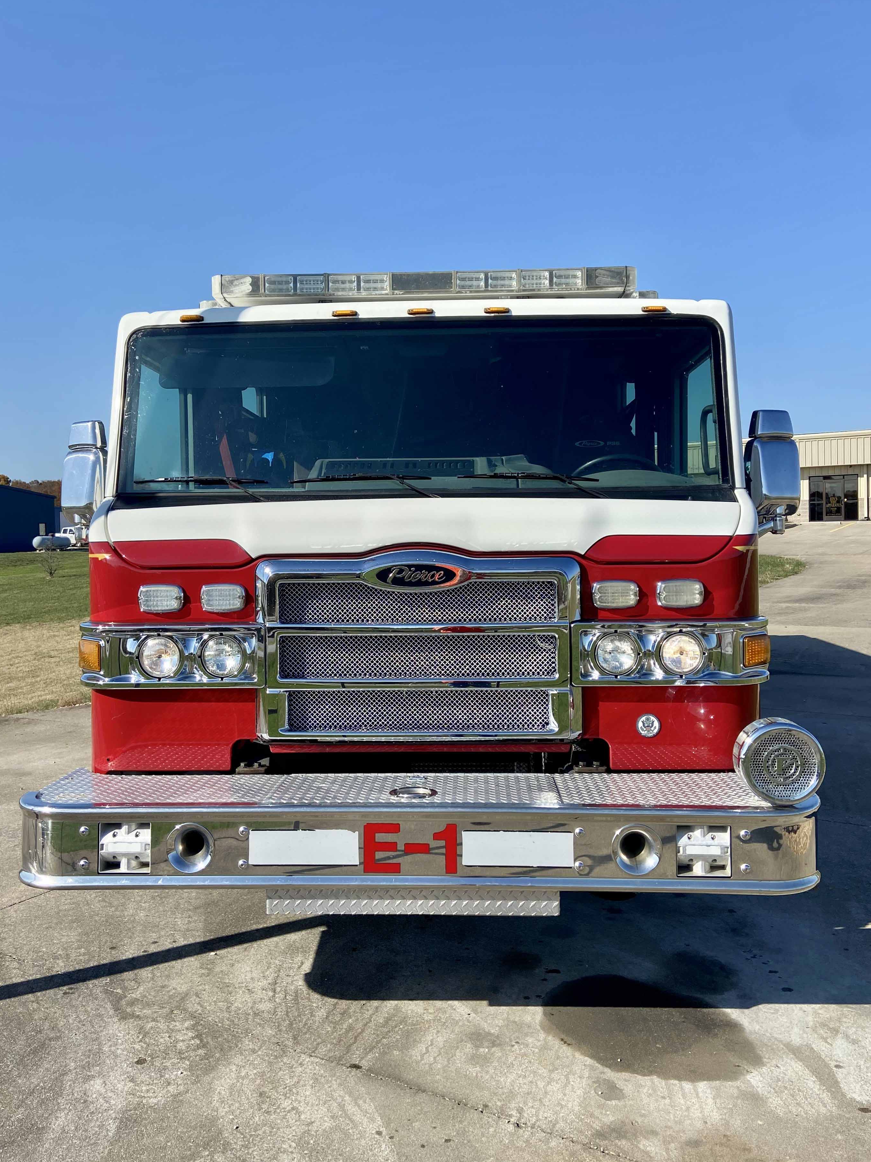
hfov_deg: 48.2
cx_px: 422
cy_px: 564
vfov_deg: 61.6
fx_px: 973
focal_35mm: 29
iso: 32
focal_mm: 4.25
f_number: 1.8
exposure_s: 1/2890
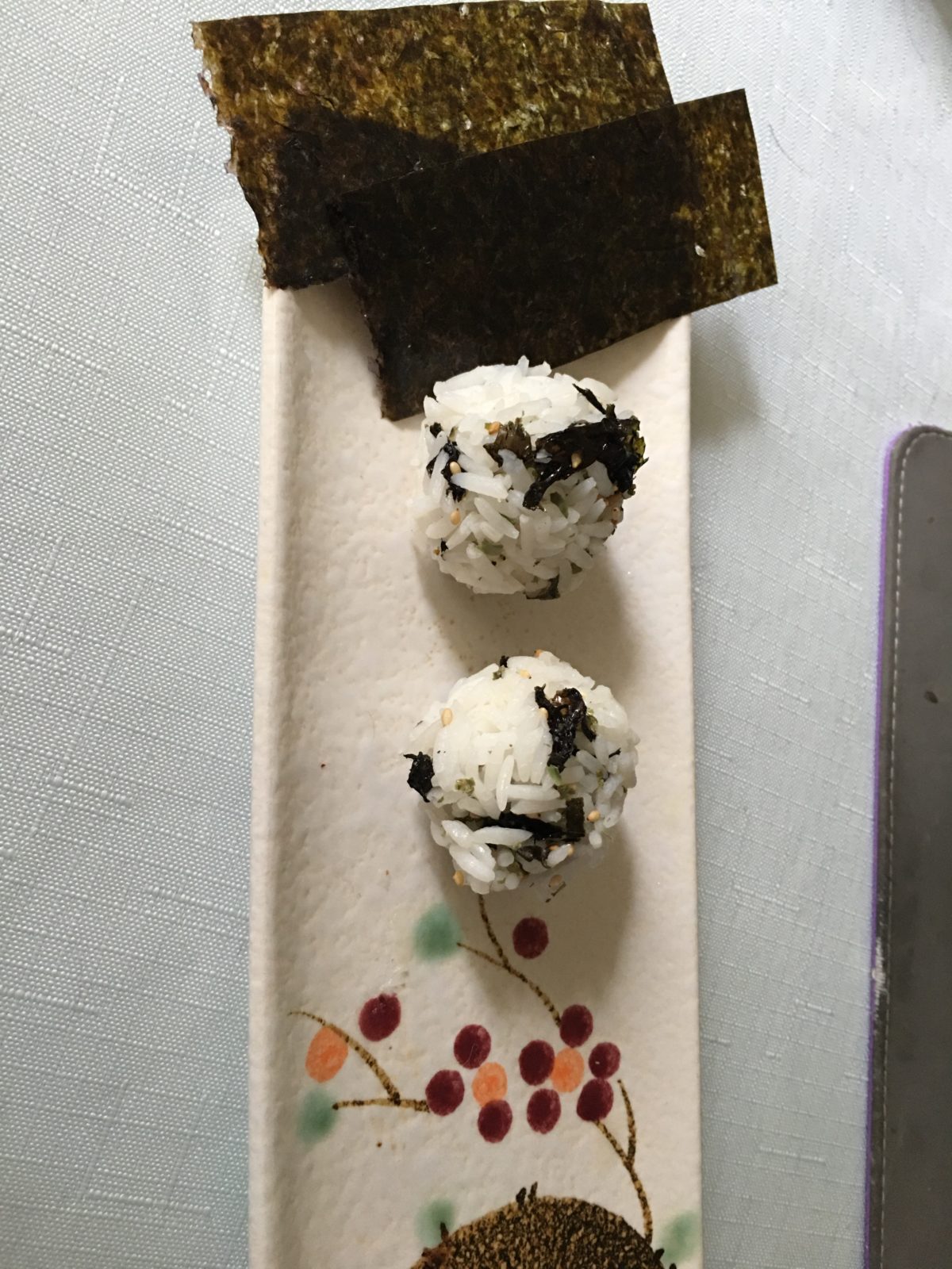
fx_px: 1063
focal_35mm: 29
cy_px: 634
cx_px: 476
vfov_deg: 61.7
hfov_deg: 48.2
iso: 100
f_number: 2.2
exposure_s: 1/15
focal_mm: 4.15
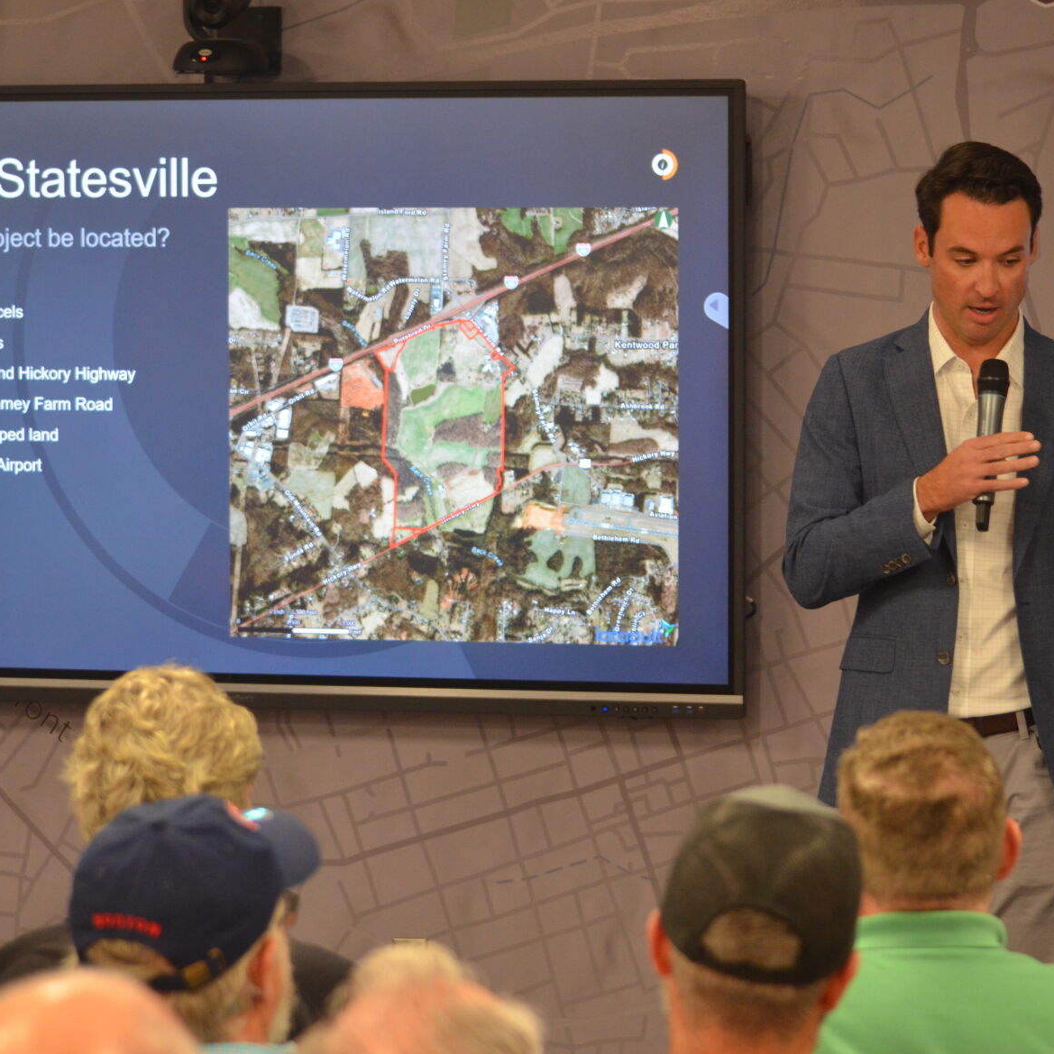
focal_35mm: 164
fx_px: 5637
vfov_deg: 10.7
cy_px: 527
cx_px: 554
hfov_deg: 10.7
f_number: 4.5
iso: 1000
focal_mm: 85
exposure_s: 1/60
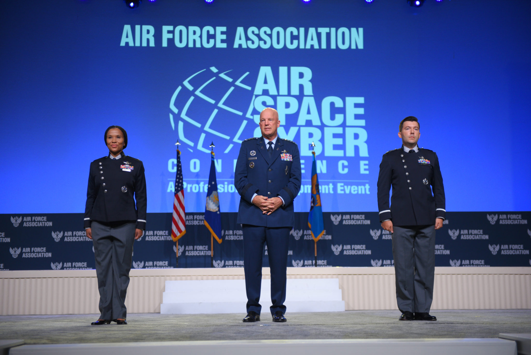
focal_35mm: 55
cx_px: 266
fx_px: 811
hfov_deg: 36.2
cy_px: 178
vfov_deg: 24.6
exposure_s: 1/200
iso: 800
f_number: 2.8
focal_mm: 55
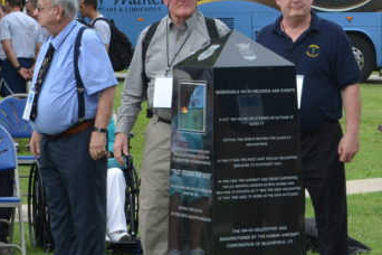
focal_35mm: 197
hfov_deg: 10.3
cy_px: 163
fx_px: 2090
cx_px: 418
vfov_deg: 7.0
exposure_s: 1/250
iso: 200
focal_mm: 44
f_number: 8
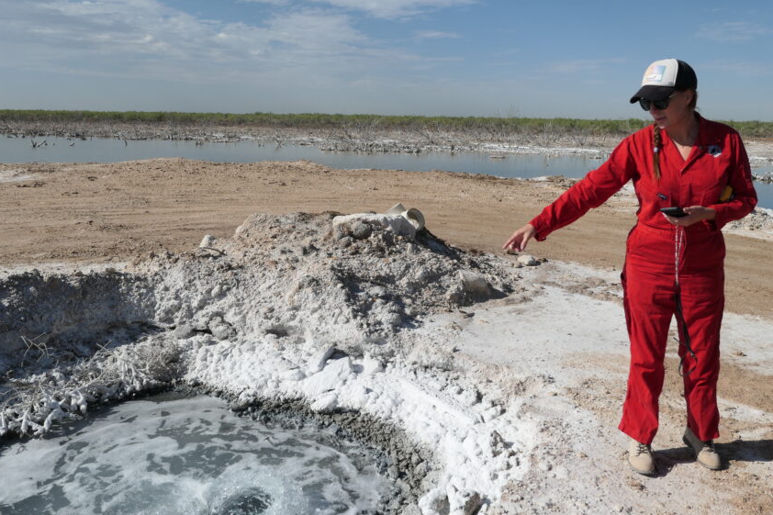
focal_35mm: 31
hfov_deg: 60.3
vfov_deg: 42.3
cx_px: 393
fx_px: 665
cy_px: 270
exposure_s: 1/1600
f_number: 4.5
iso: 125
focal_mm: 10.5
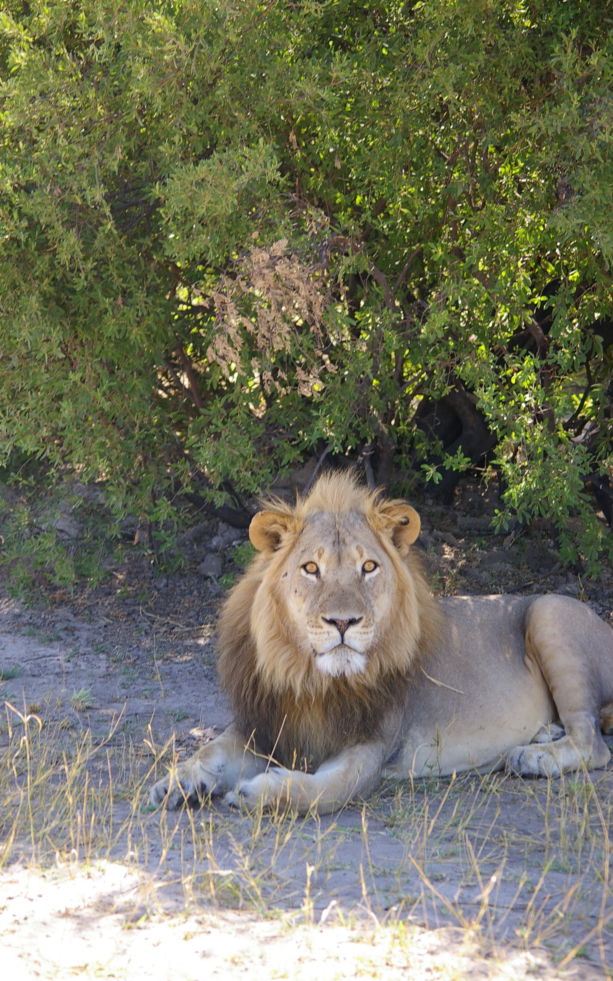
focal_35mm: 146
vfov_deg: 14.4
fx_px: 3889
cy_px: 490
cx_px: 295
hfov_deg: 9.0
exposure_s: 1/180
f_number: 4.5
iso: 200
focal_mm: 95
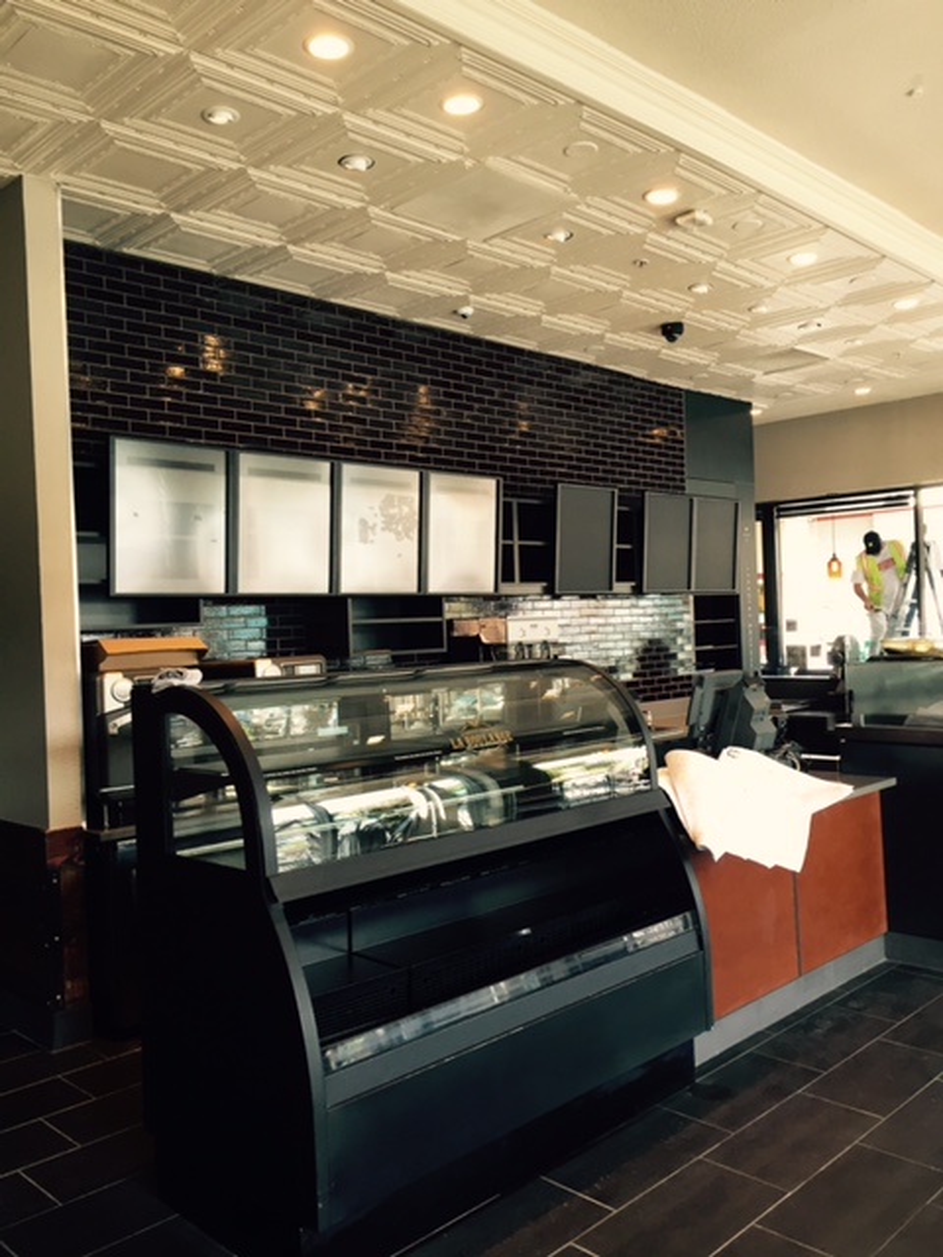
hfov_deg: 48.2
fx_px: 1053
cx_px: 472
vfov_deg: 61.7
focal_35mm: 29
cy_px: 628
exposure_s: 1/30
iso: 32
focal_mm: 4.15
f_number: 2.2
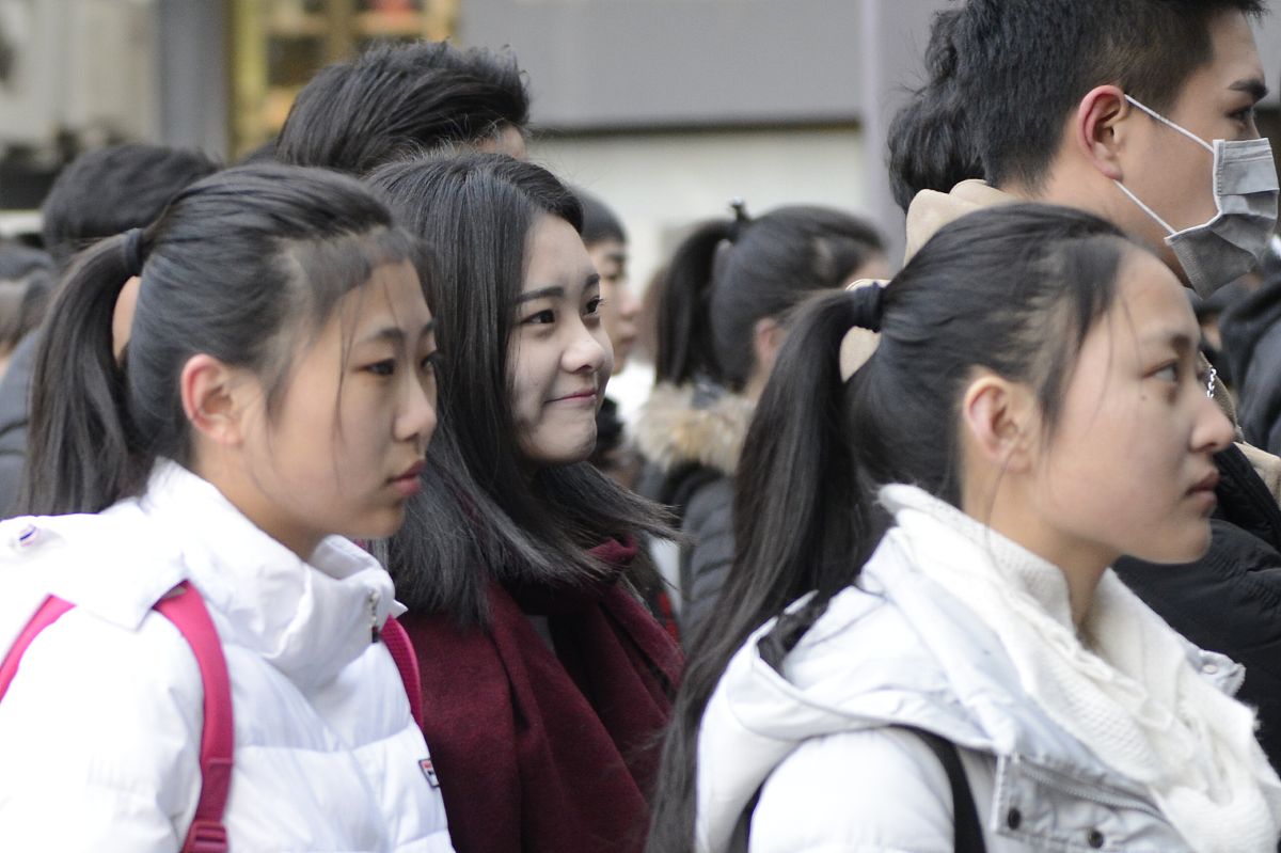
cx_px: 640
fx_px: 2490
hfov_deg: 28.9
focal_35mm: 70
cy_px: 426
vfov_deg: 19.4
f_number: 2.8
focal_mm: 70
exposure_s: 1/125
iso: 1000
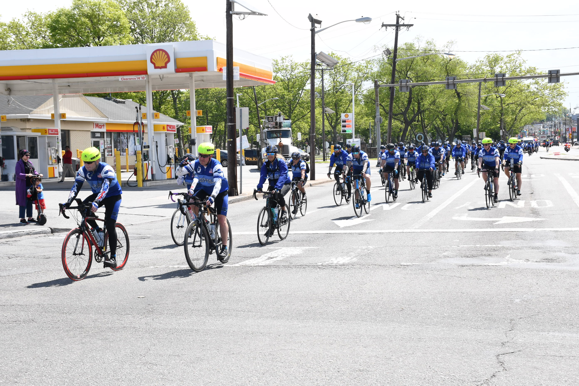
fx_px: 917
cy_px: 193
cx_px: 290
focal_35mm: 57
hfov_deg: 35.1
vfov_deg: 23.8
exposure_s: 1/500
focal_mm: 38
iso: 400
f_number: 11
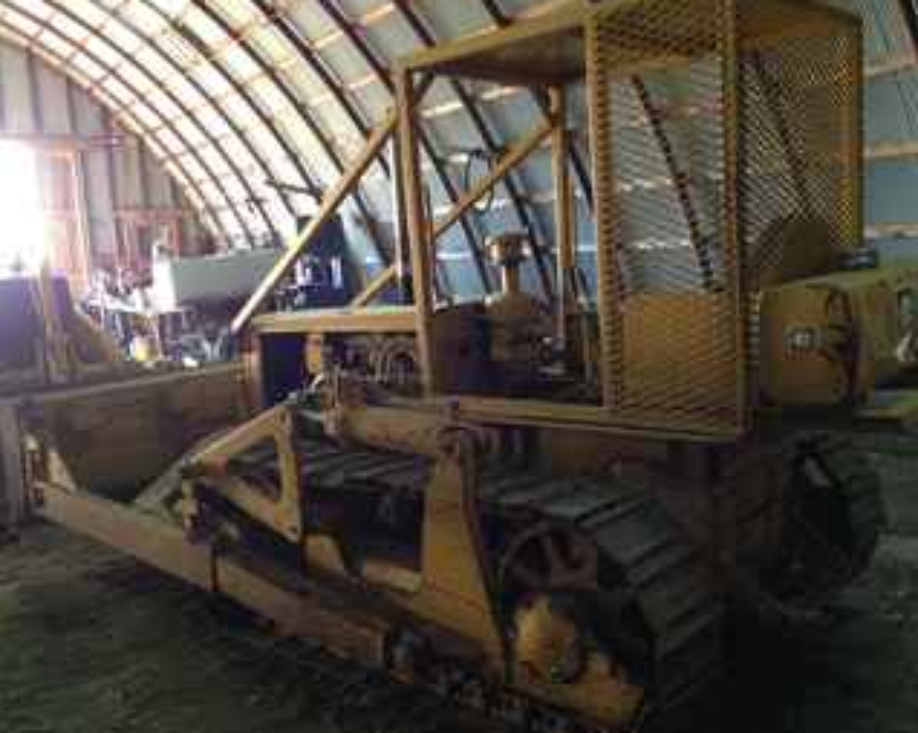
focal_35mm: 37
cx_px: 447
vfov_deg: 40.1
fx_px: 1005
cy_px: 364
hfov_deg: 49.1
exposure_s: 1/20
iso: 160
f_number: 2.4
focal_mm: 4.28
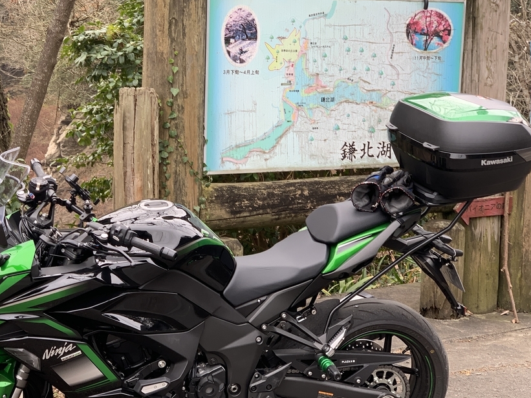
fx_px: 1166
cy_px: 160
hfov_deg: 25.5
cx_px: 163
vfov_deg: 19.4
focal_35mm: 76
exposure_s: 1/122
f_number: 2.4
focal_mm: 6
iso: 25
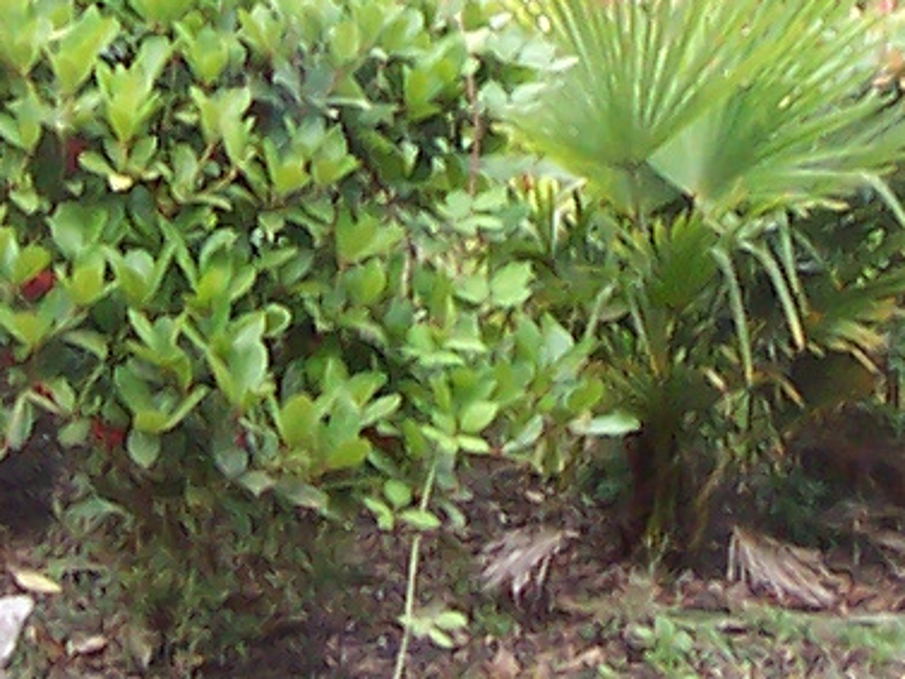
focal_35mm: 248
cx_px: 312
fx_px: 6486
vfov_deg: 5.9
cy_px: -276
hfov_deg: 8.0
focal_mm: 7
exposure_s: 1/60
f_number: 3
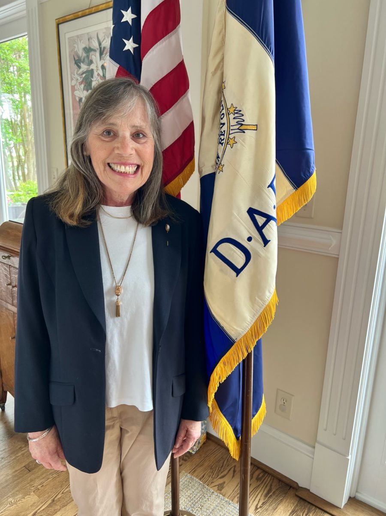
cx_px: 193
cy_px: 258
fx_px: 387
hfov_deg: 53.0
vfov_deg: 67.3
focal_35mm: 26
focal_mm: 5.7
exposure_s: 1/121
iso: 80
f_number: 1.5
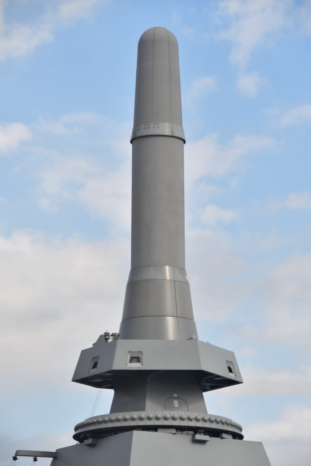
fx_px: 2371
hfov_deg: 7.5
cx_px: 156
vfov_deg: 11.2
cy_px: 233
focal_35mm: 183
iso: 100
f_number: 5.6
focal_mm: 122
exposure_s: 1/500
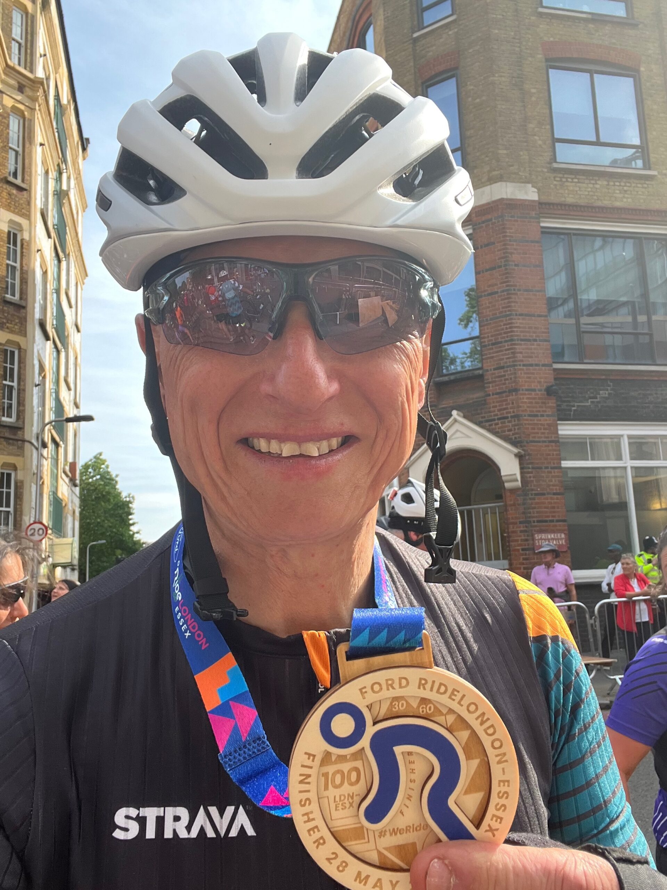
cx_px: 334
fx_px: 771
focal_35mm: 30
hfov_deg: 46.8
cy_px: 445
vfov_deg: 60.0
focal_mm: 2.71
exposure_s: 1/189
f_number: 2.2
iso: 32
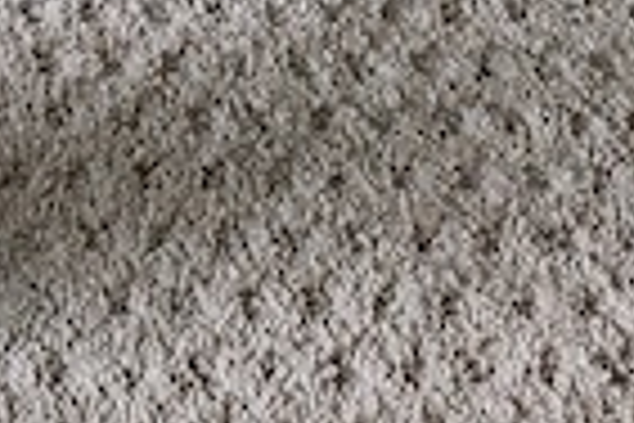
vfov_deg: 7.2
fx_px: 2694
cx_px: -585
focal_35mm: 153
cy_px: -1116
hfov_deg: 12.1
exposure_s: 1/60
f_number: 1.8
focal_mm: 5.4
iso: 100
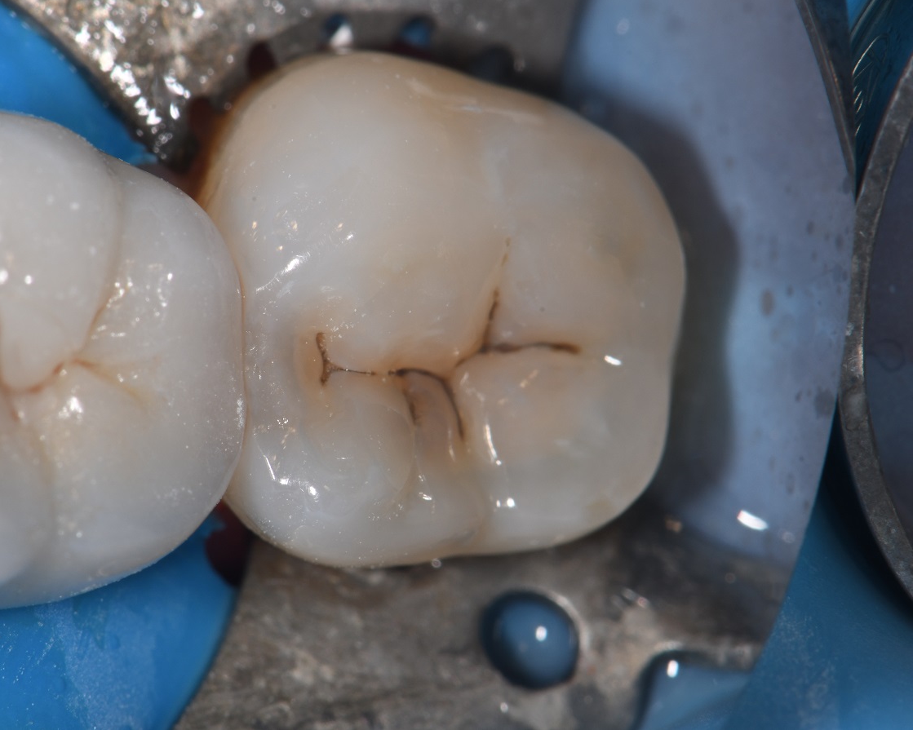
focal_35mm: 178
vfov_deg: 8.7
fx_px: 4809
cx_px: 420
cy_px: 364
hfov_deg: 10.8
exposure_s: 1/160
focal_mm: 105
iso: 200
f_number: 32
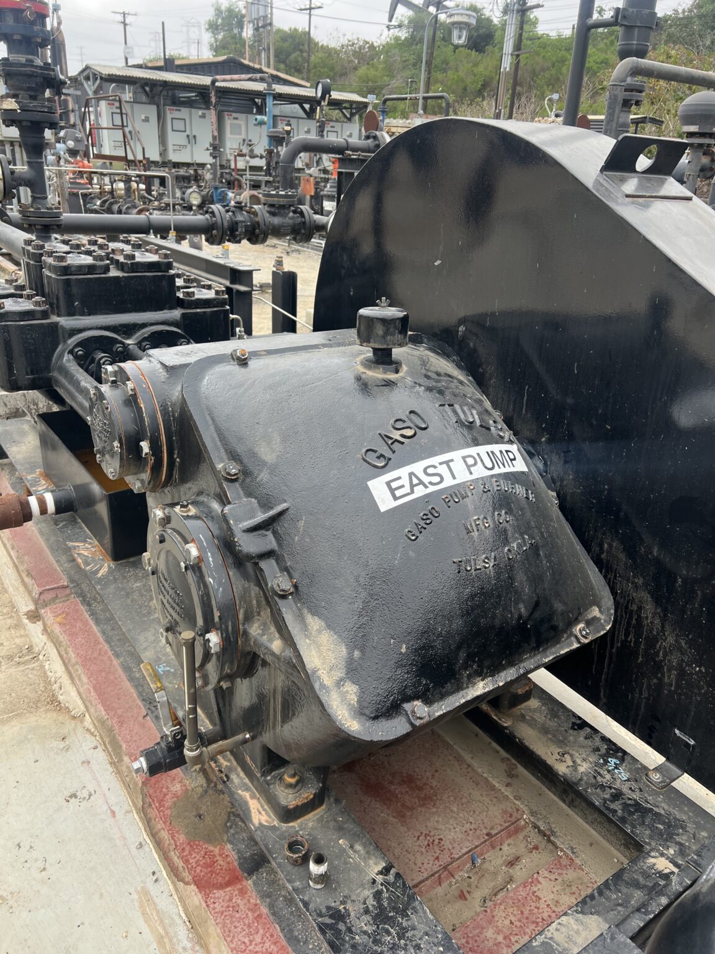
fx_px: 716
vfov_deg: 67.3
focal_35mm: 26
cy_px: 477
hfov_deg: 53.1
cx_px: 358
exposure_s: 1/853
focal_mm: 5.7
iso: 50
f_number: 1.5
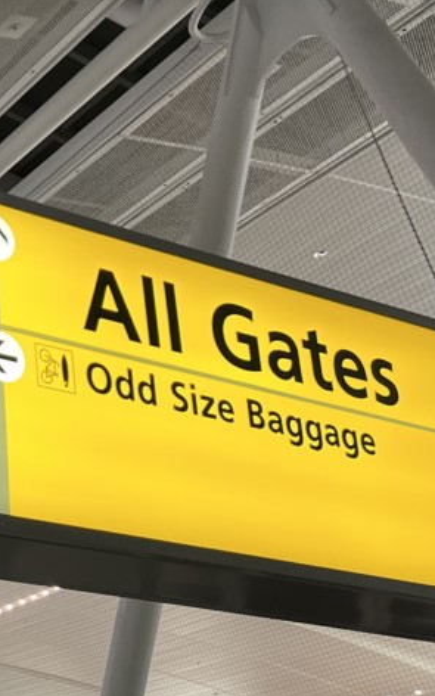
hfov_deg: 16.5
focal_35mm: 70
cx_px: -273
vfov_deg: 28.0
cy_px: 659
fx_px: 1328
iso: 125
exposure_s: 1/120
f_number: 1.5
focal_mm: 5.7
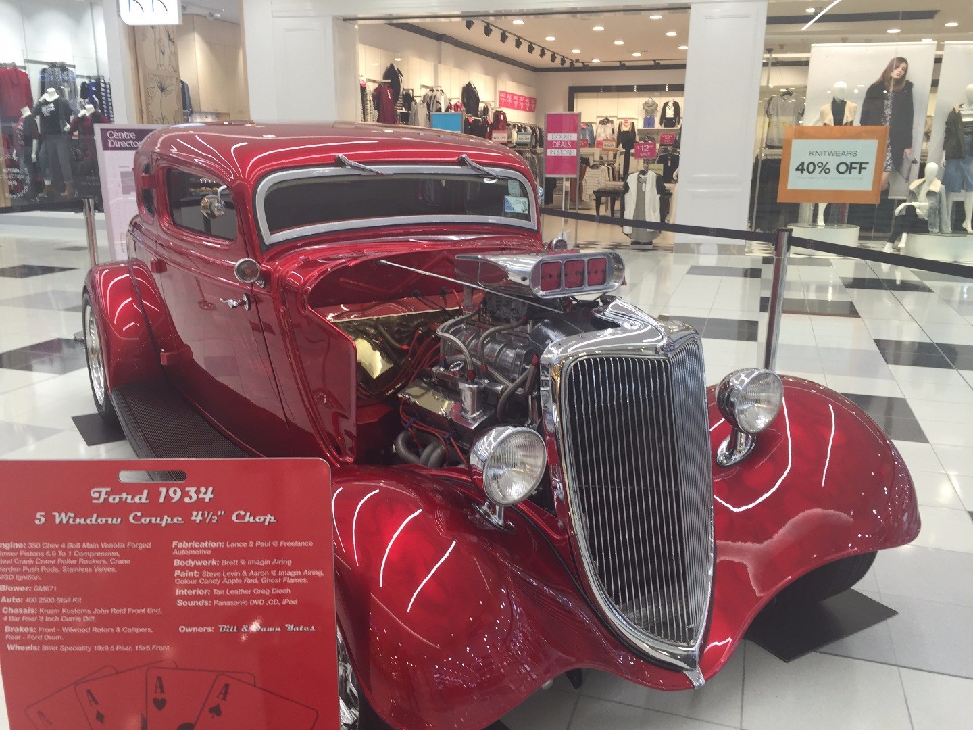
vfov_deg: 48.2
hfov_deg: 61.7
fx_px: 815
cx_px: 486
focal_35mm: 29
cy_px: 365
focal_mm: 4.15
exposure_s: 1/50
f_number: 2.2
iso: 40
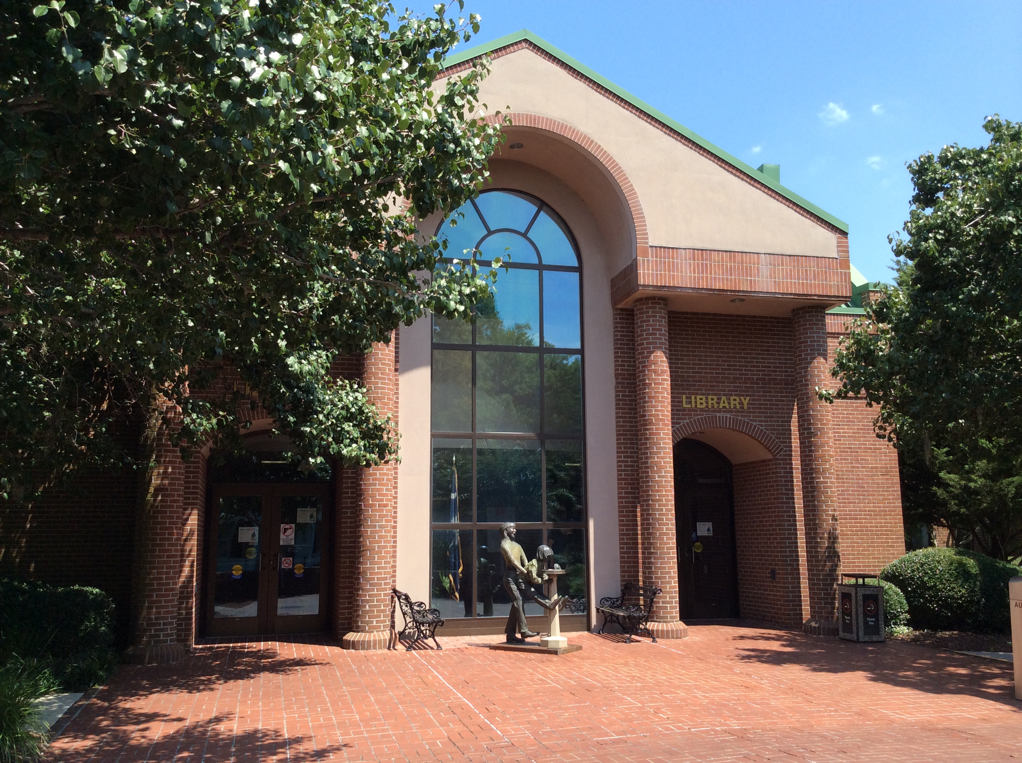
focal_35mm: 33
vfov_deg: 42.8
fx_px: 973
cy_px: 382
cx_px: 511
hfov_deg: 55.4
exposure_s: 1/681
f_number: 2.4
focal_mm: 3.3
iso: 32
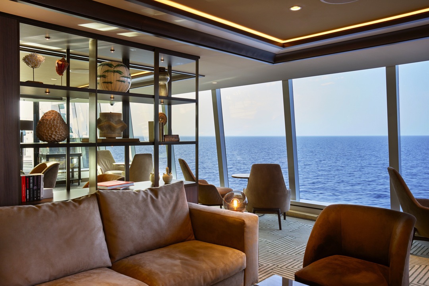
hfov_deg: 63.7
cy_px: 143
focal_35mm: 29
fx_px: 346
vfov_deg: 45.0
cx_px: 214
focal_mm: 29
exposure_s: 1/8
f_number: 11
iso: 200
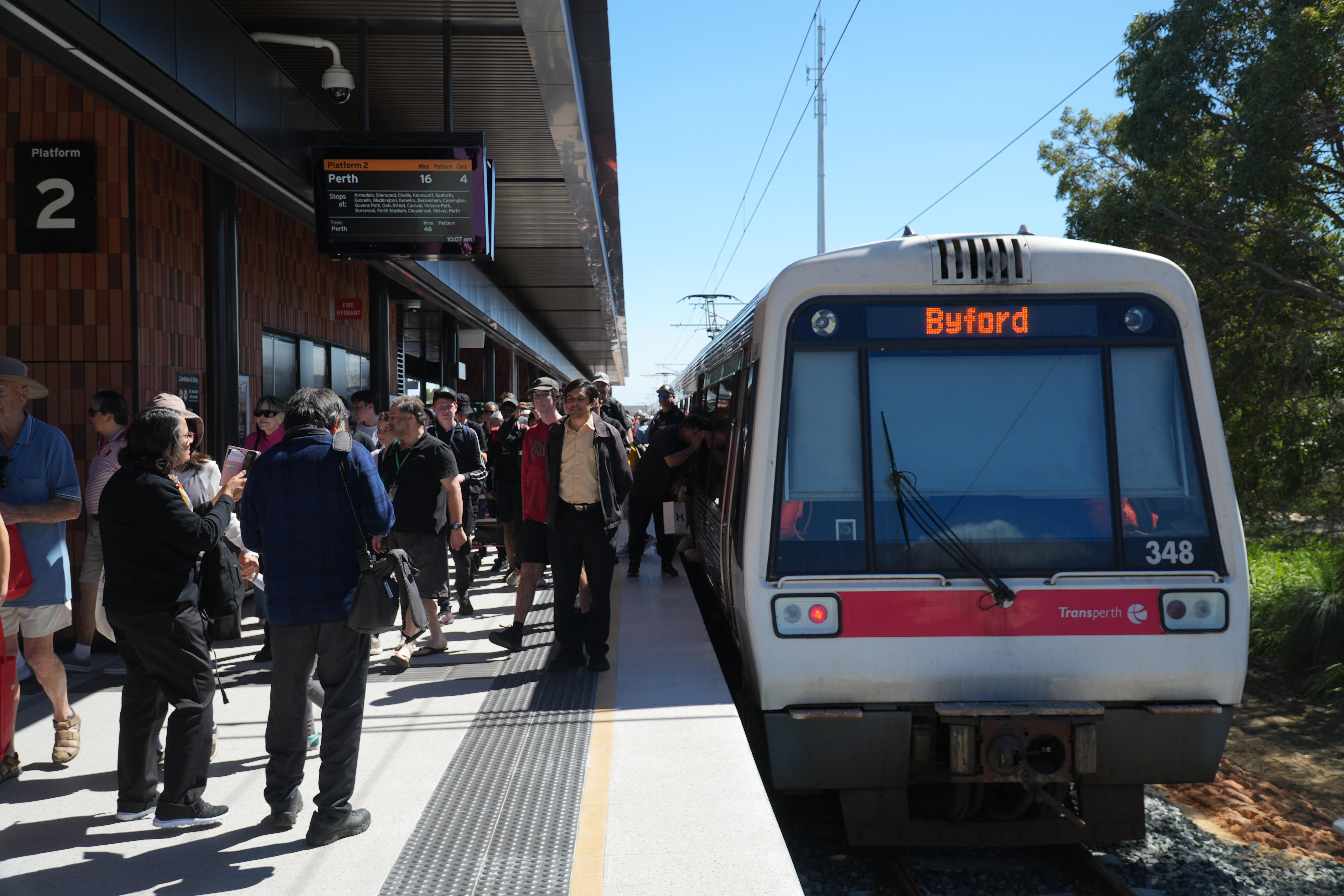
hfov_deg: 57.2
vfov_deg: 40.0
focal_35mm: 33
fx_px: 1232
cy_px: 448
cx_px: 672
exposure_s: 1/800
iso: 100
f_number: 4
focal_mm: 22
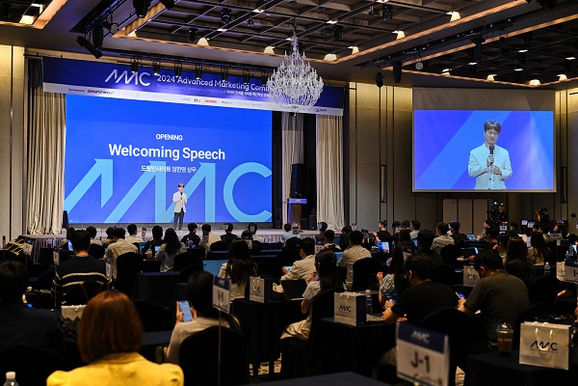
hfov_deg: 45.4
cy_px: 193
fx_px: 690
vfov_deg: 31.2
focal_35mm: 43
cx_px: 289
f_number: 4
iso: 2500
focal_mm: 43
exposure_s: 1/320
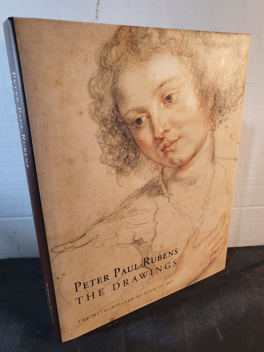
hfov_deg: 53.1
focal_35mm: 26
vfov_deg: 67.3
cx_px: 132
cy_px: 176
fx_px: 264
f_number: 1.8
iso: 125
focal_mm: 4.25
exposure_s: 1/119
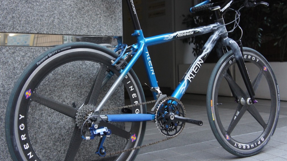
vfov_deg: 24.9
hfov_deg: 42.9
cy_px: 73
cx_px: 145
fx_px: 365
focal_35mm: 48
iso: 1000
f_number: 4
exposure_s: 1/50
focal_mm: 30
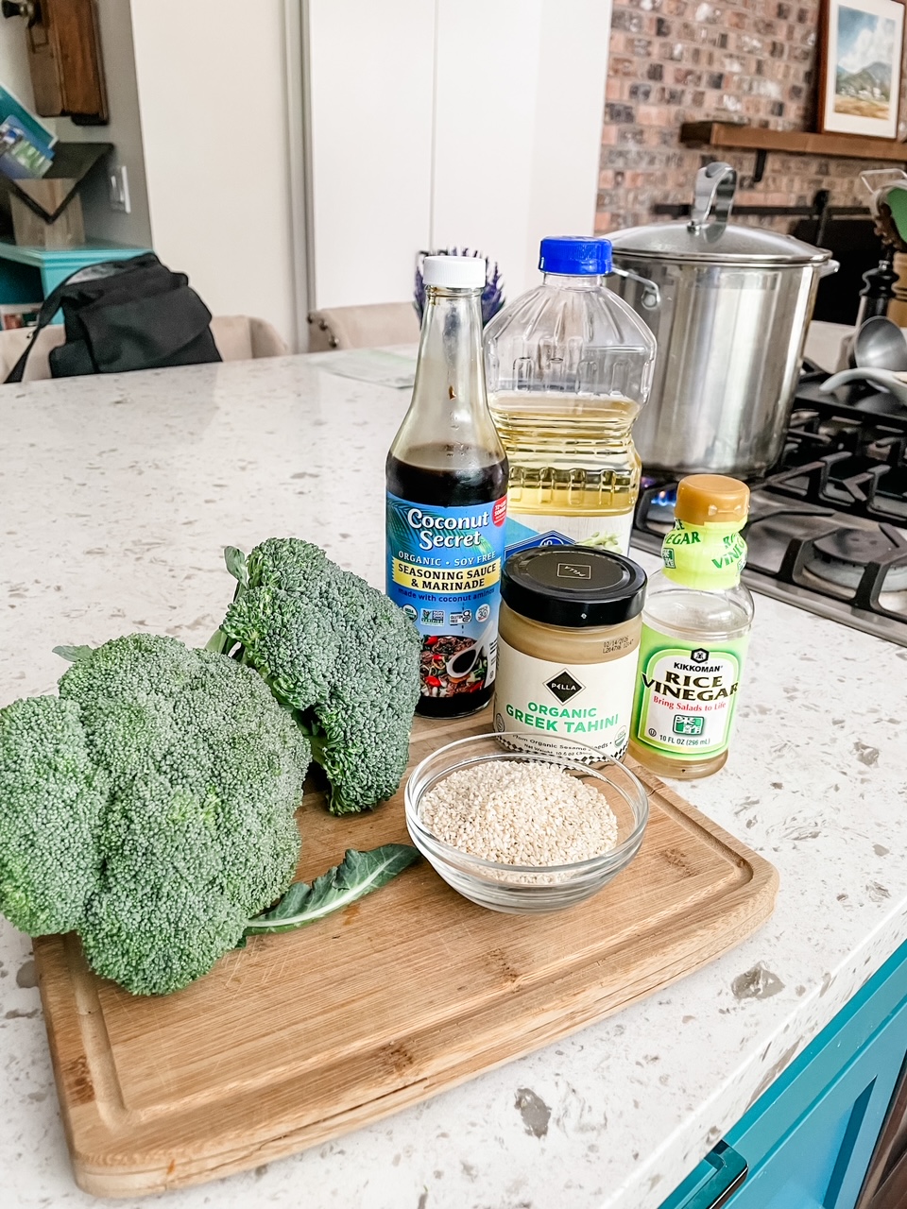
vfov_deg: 67.3
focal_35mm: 26
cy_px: 604
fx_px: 908
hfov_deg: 53.1
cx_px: 454
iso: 125
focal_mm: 4.2
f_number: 1.6
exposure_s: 1/80
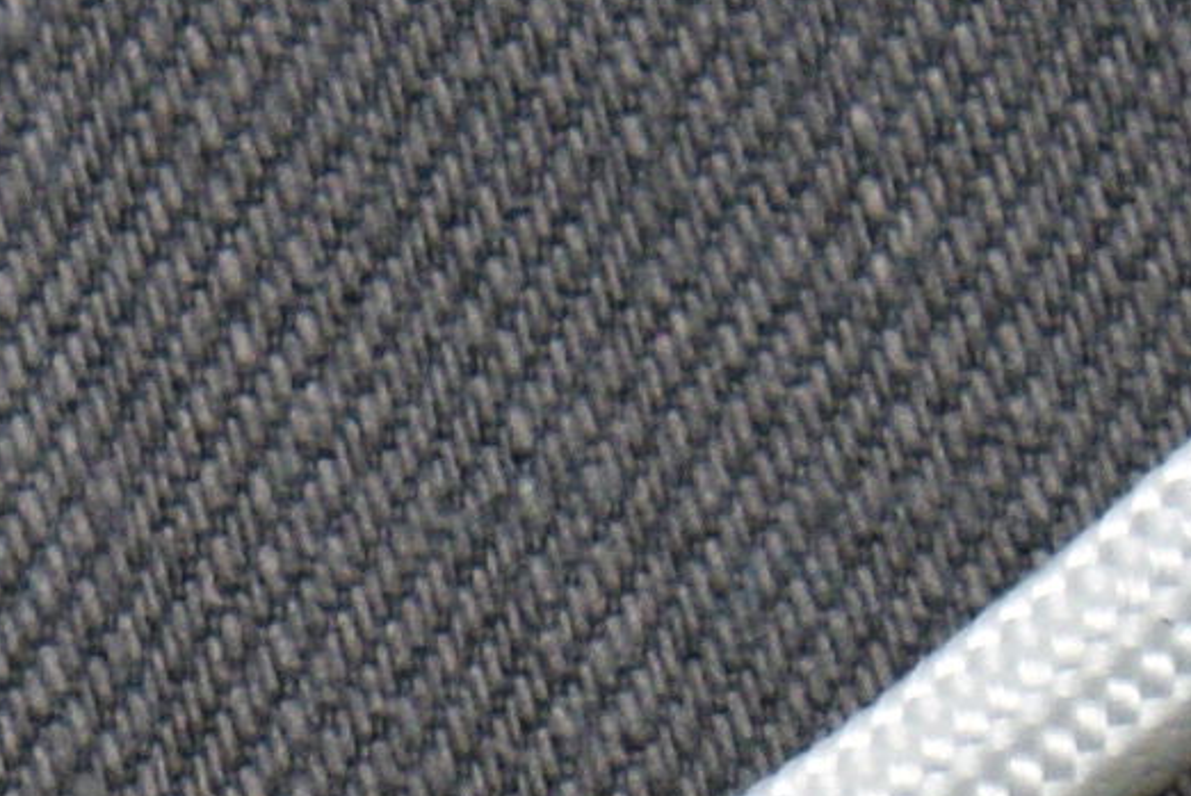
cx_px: -1095
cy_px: 2504
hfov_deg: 2.6
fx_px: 25793
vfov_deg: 1.8
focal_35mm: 779
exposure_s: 1/15
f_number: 10
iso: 200
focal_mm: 70
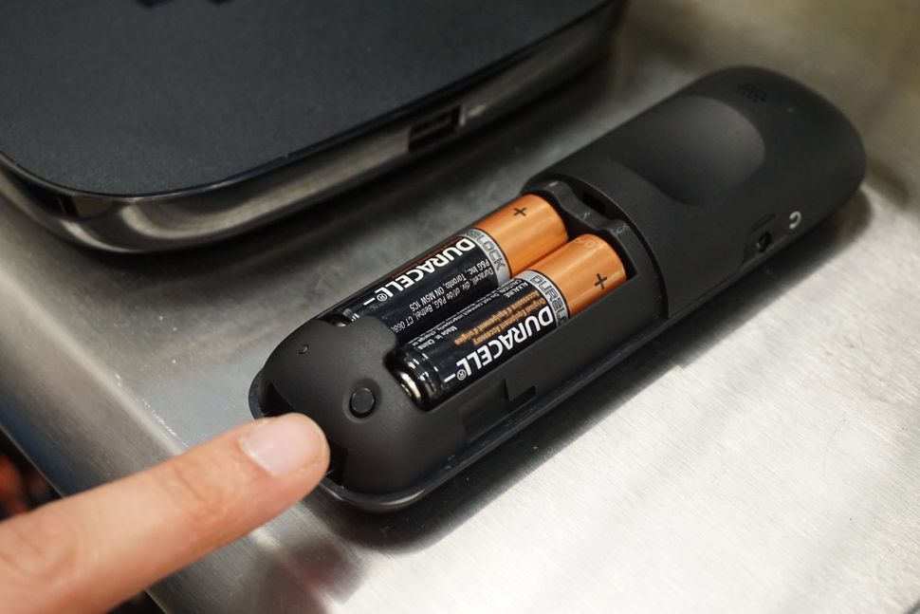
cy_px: 307
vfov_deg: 24.4
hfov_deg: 35.9
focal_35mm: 56
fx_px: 1418
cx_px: 460
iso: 2500
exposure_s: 1/60
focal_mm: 37
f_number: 5.6
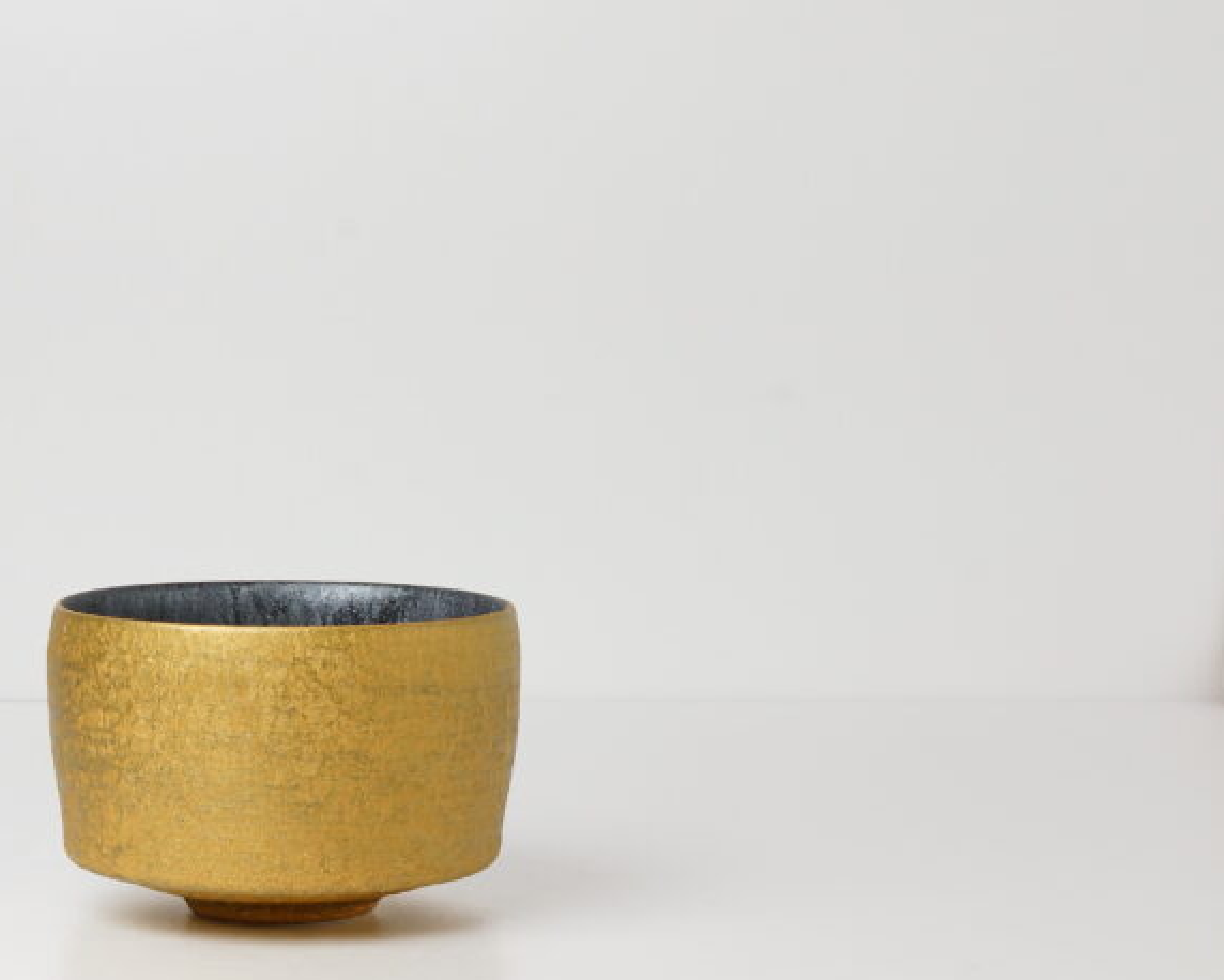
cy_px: 679
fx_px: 4566
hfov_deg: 15.2
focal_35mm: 126
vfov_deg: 12.2
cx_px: 287
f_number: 14
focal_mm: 50
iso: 400
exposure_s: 1/15
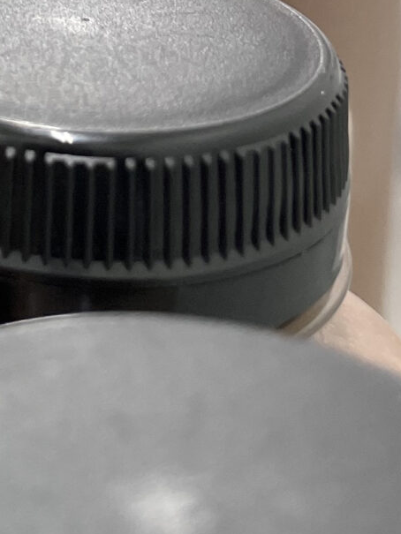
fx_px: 1698
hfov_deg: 12.8
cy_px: -259
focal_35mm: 110
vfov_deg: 16.4
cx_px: -191
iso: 100
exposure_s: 1/100
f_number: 1.6
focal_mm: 4.2
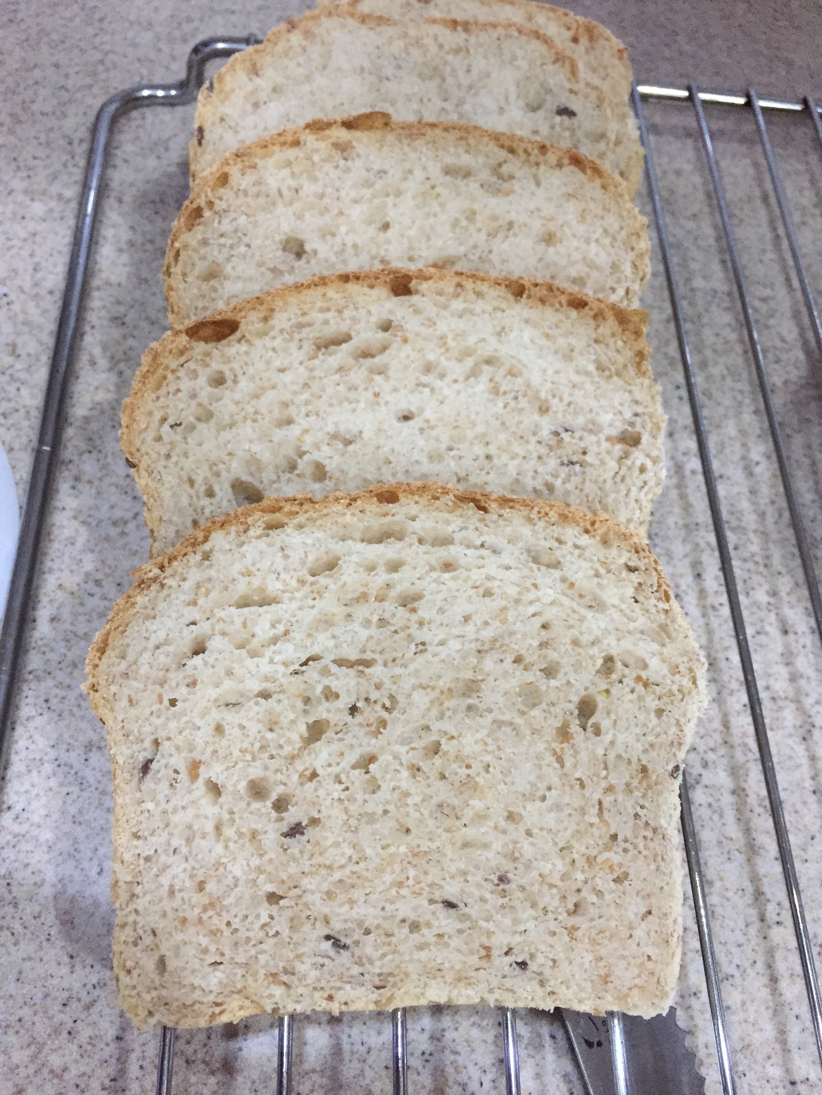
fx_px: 918
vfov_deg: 61.7
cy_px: 548
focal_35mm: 29
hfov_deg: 48.2
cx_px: 411
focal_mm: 4.15
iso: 250
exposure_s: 1/17
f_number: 2.2
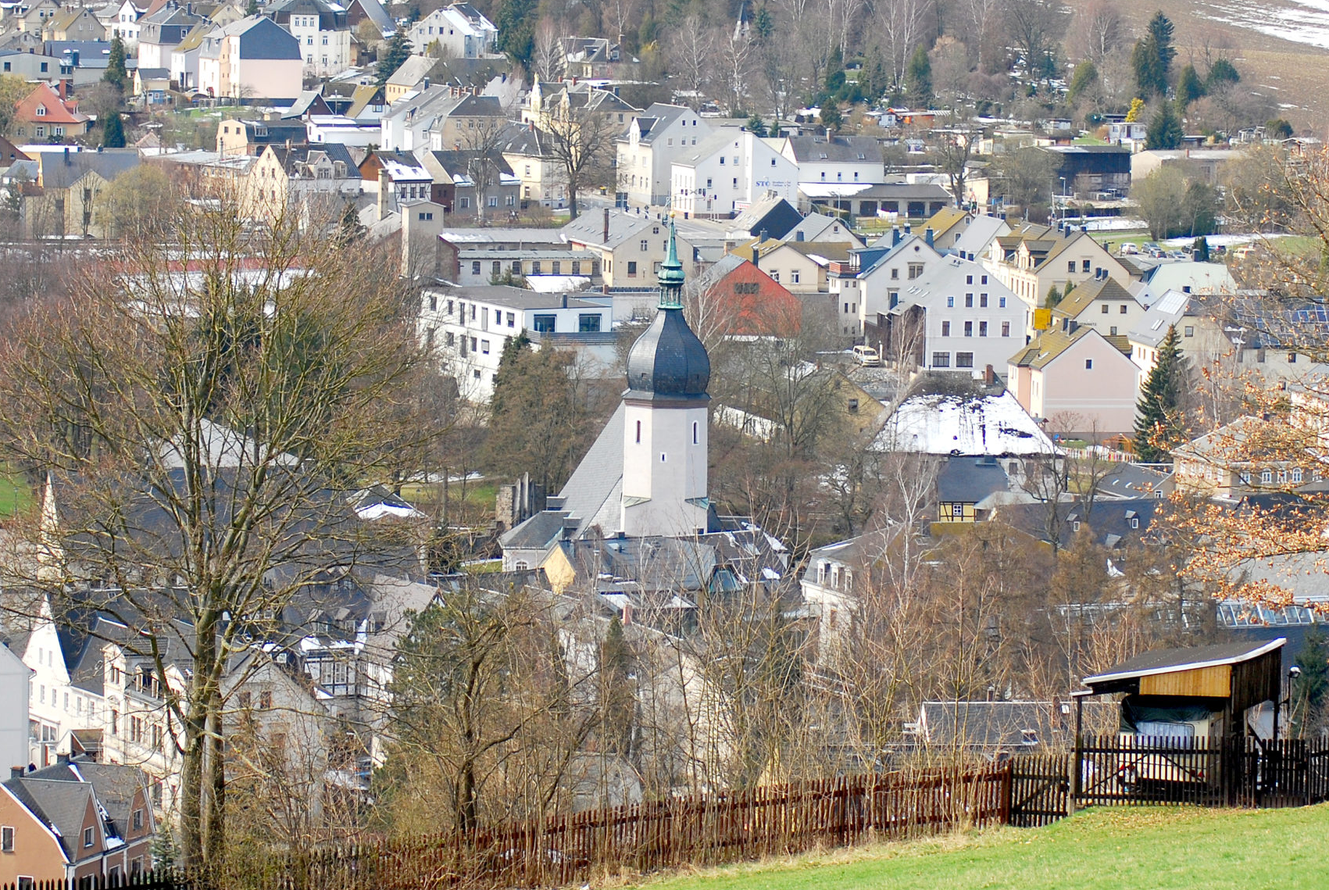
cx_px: 676
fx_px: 5840
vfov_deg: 8.7
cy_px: 395
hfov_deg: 13.0
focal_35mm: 158
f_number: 5.6
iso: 200
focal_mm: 70
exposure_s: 1/500
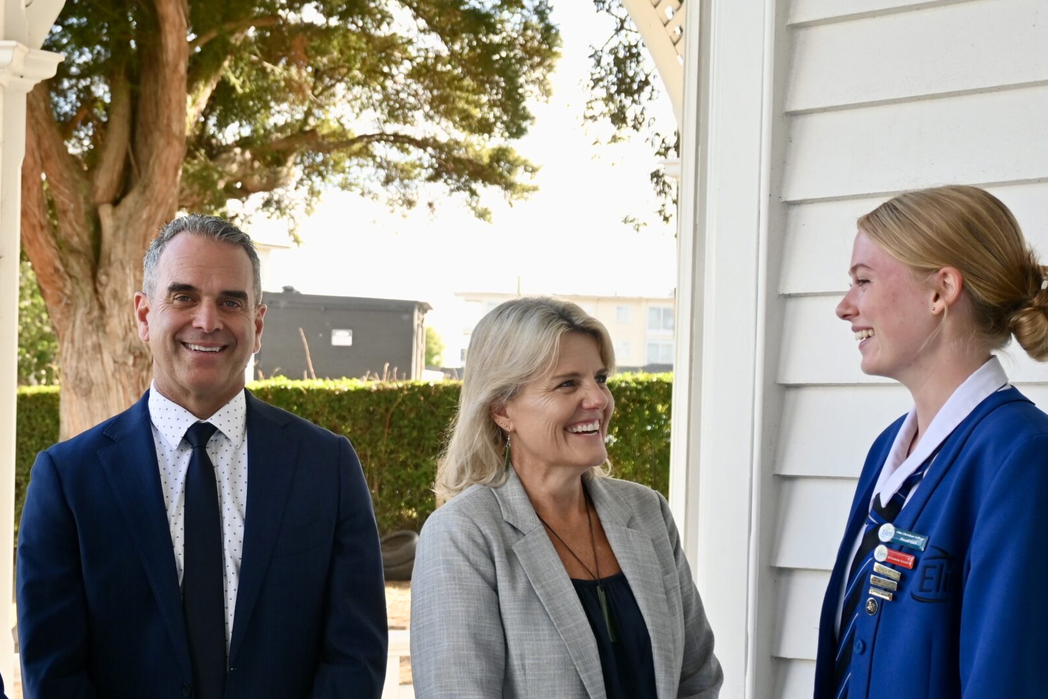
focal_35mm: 73
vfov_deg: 18.5
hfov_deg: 27.5
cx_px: 380
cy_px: 507
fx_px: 2131
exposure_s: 1/250
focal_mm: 30.5
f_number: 4.8
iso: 280
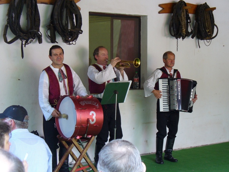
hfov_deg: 28.2
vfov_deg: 21.3
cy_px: 86
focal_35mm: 69
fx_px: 456
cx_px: 114
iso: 100
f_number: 3.2
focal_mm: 11.4
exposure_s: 1/30
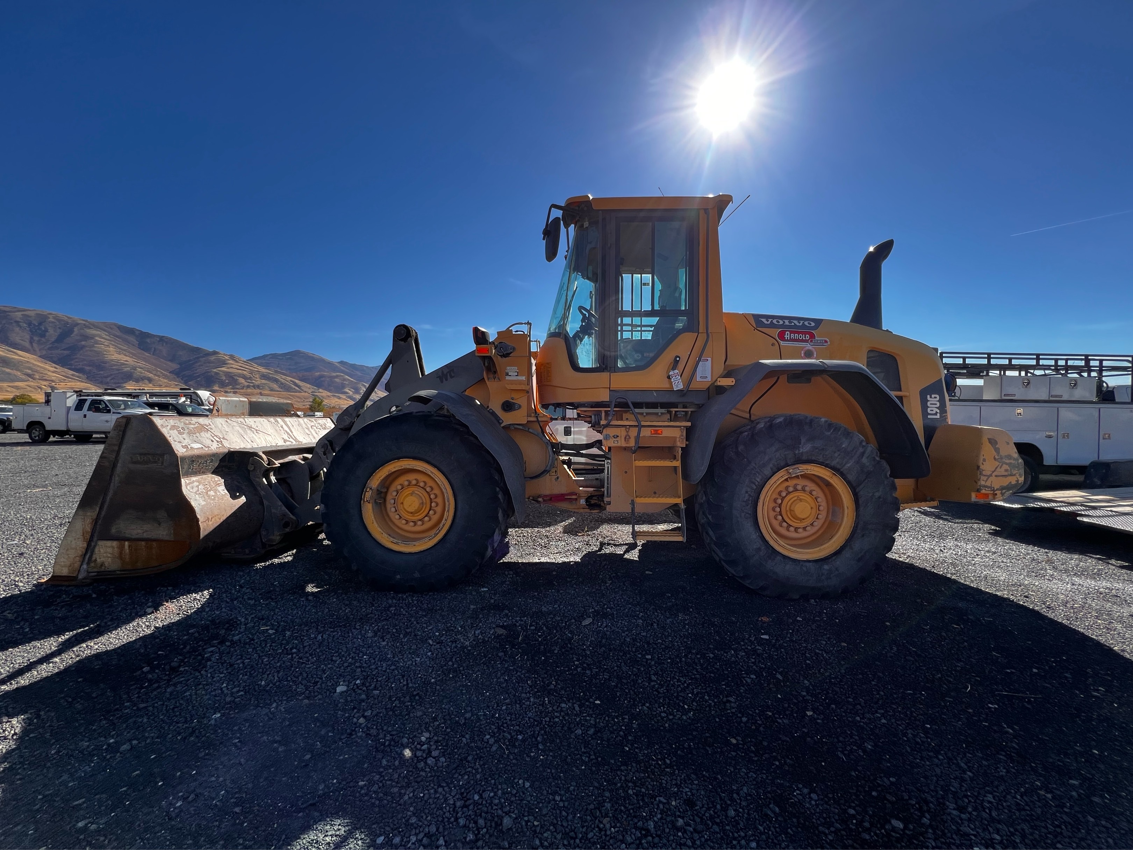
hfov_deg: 106.2
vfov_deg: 89.9
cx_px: 566
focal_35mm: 13
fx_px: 426
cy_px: 425
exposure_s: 1/1014
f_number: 1.8
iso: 32
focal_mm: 1.57
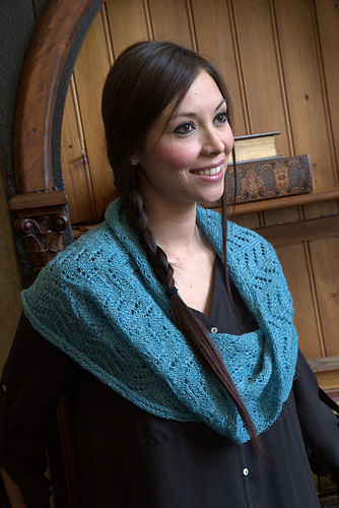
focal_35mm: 69
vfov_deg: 29.2
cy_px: 254
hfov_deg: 19.8
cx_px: 170
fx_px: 973
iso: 1600
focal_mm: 70
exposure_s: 1/80
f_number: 9
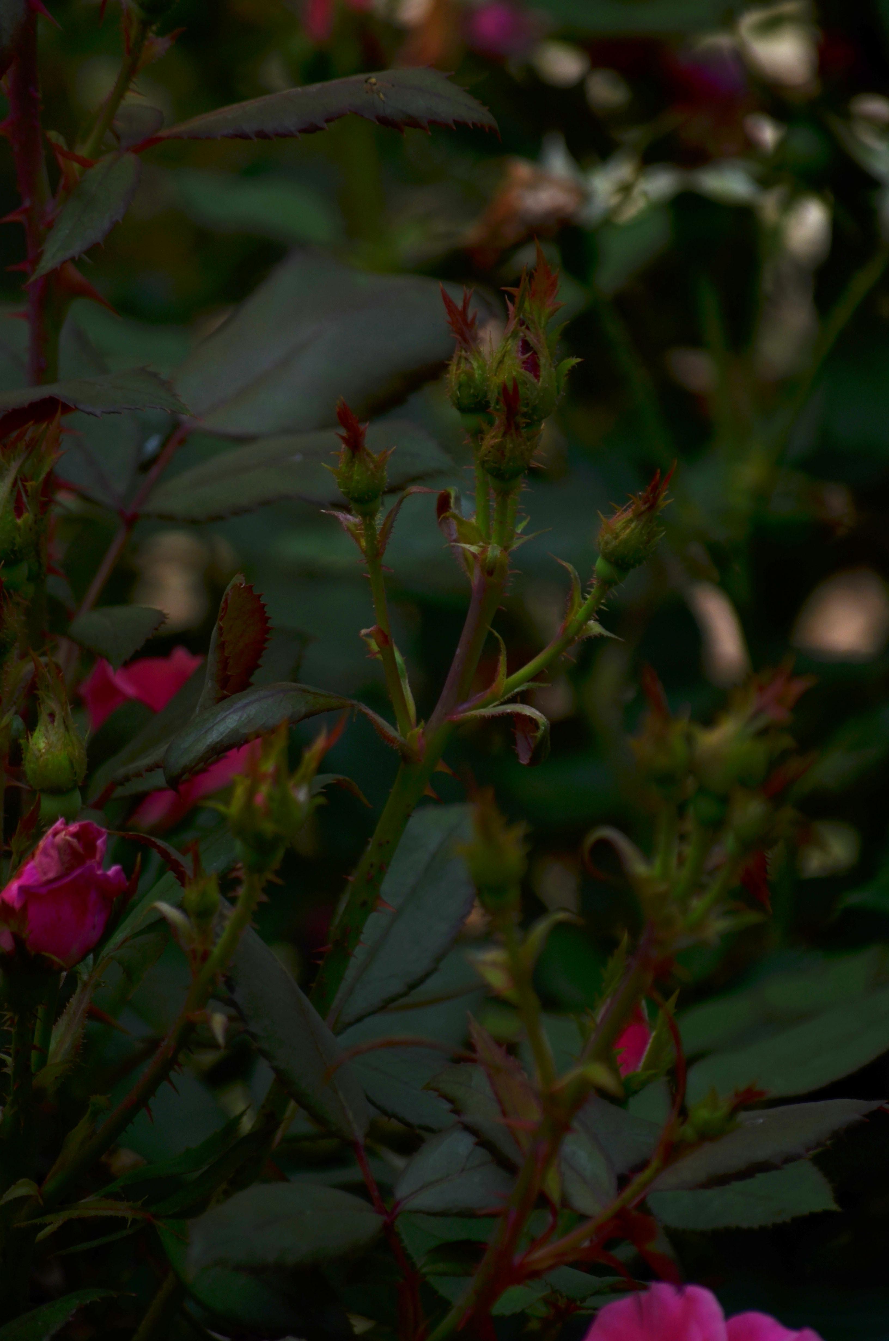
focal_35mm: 300
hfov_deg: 4.6
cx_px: 444
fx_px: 11162
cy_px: 670
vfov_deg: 6.9
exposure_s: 1/1600
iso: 100
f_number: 5.6
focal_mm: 200
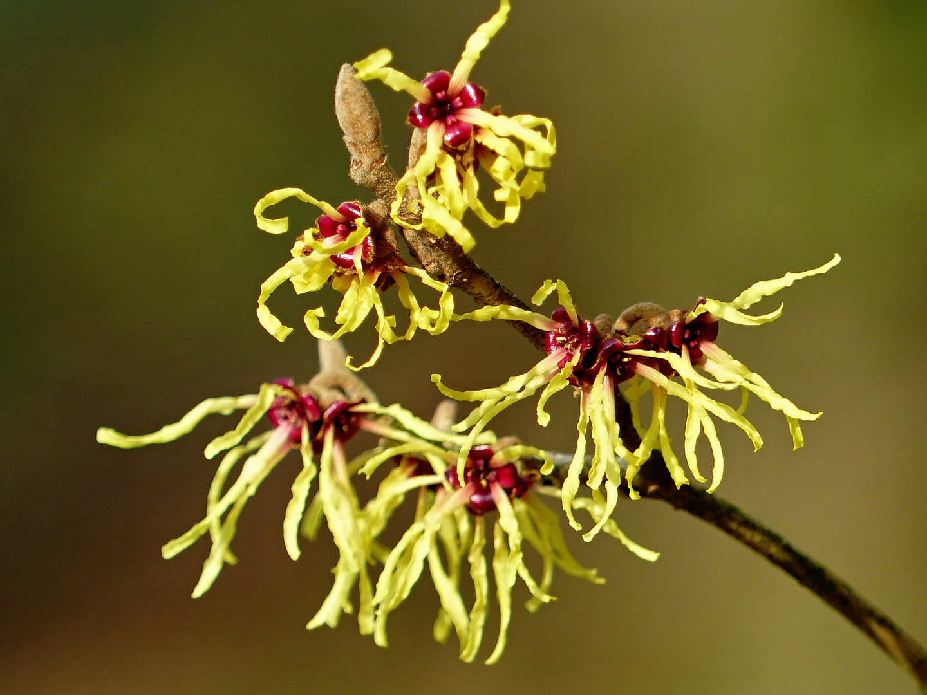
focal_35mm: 810
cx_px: 464
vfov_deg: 1.8
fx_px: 21691
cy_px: 348
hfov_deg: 2.4
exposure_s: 1/160
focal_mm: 108
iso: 100
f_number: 4
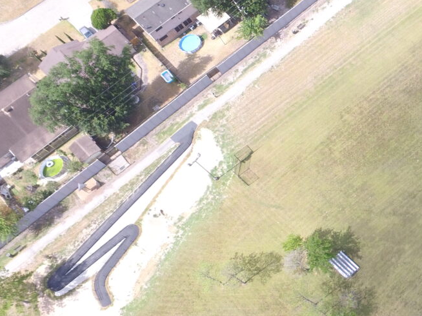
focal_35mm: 47
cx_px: 481
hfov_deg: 34.2
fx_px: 573
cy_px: 177
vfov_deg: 30.8
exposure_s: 1/339
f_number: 2.8
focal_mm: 3.61
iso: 100
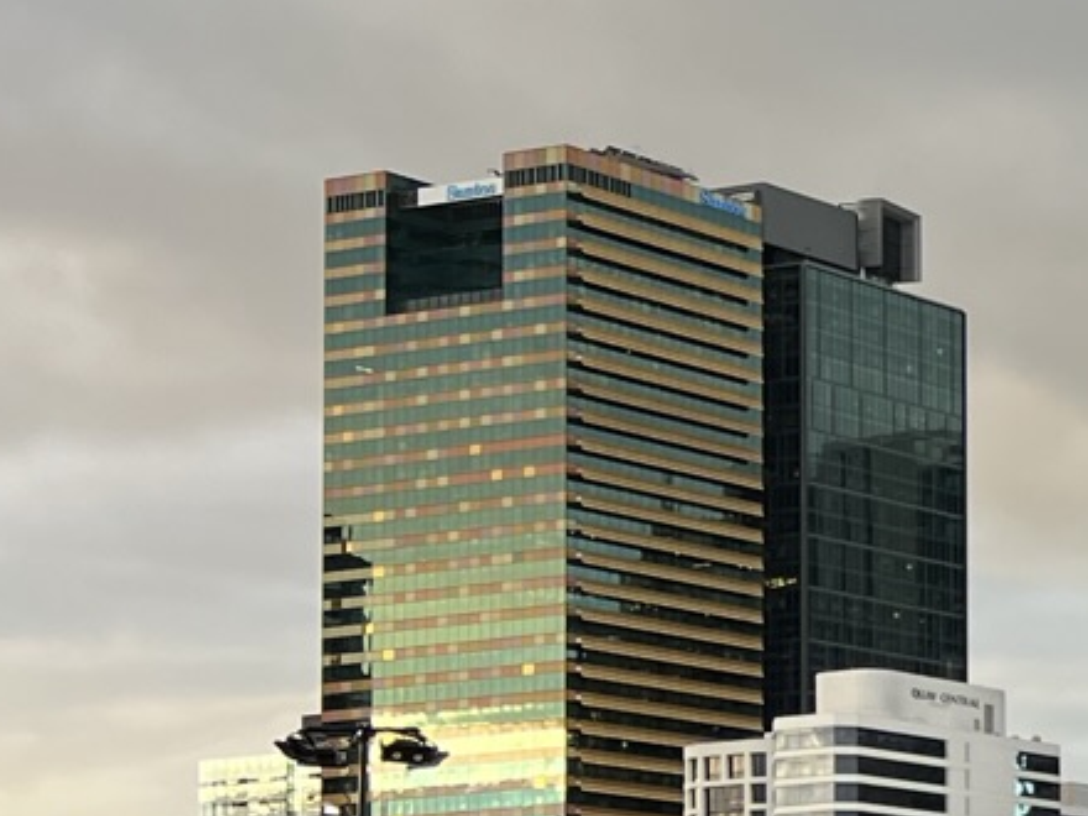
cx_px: 2460
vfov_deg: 12.1
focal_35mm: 121
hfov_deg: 13.1
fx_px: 3803
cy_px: 880
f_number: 1.5
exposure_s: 1/121
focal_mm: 5.7
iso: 32
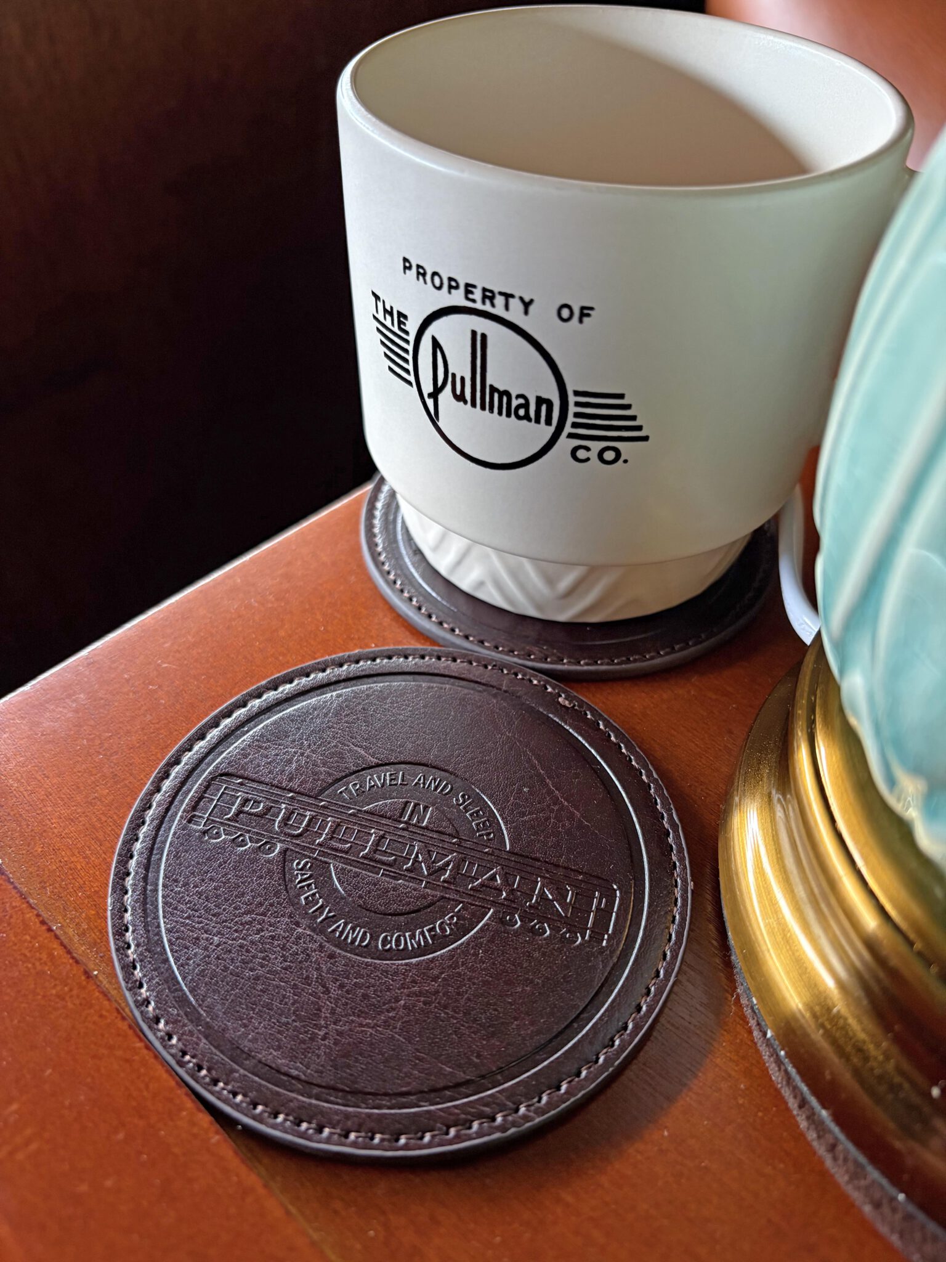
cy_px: 631
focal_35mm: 26
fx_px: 947
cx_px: 473
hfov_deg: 53.1
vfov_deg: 67.3
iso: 250
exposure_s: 1/60
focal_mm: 5.96
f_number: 1.6
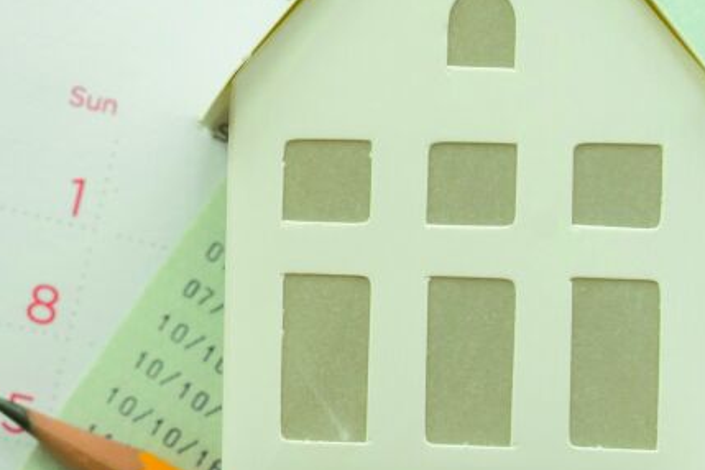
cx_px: -313
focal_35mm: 226
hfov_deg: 8.9
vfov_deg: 6.1
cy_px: 144
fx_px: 4425
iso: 320
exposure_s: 1/40
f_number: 8
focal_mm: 55
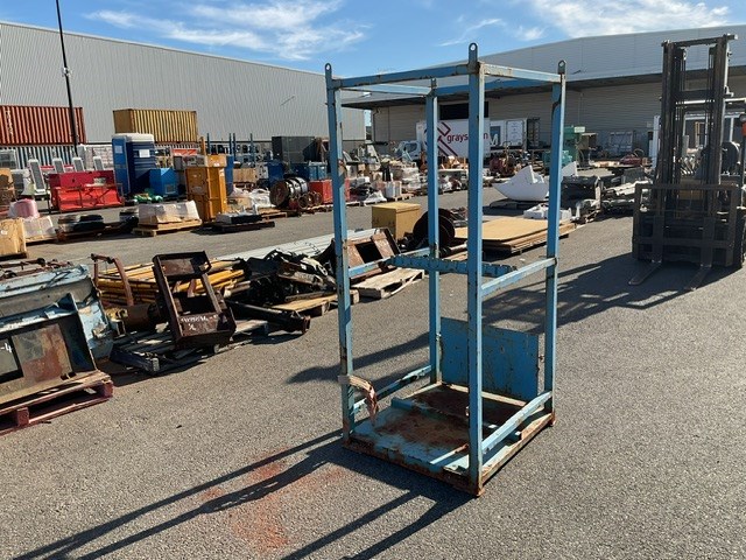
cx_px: 373
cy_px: 280
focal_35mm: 29
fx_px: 625
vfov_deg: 48.2
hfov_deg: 61.7
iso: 16
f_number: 1.8
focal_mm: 3
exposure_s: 1/1221
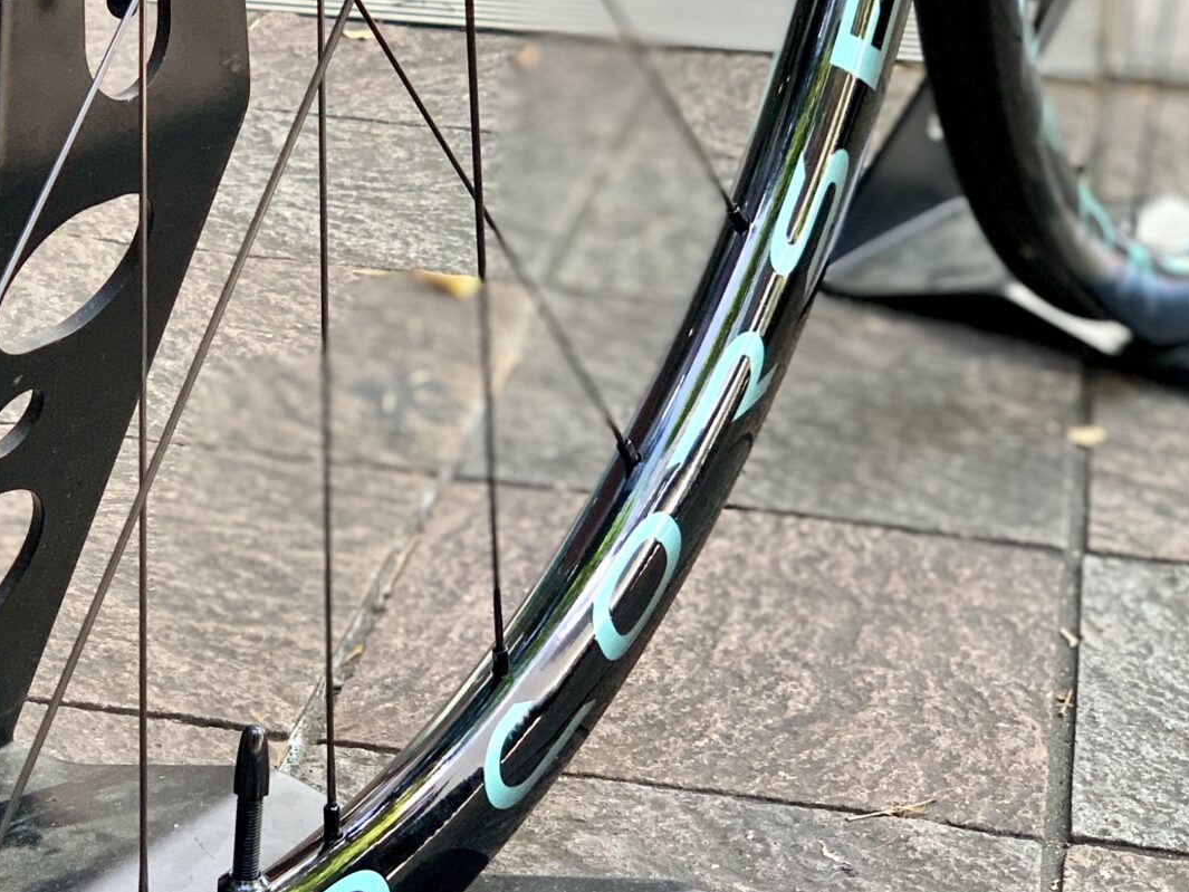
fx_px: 3435
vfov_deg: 14.8
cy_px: 391
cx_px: 263
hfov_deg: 19.5
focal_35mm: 100
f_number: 2.4
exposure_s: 1/122
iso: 100
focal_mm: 6
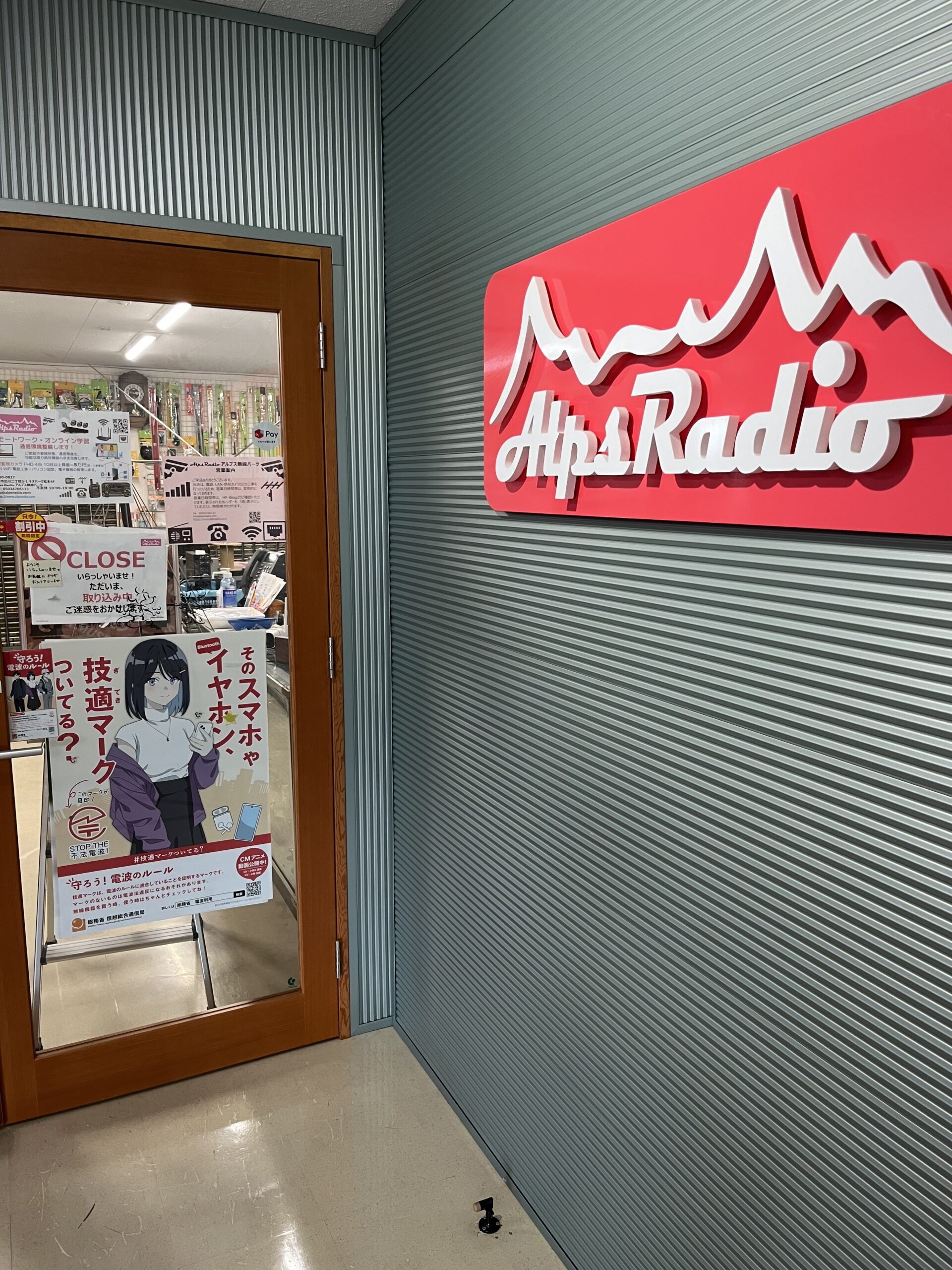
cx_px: 476
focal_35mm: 26
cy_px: 635
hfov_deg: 53.1
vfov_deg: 67.3
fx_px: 953
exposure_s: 1/60
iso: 100
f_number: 1.6
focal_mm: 5.1
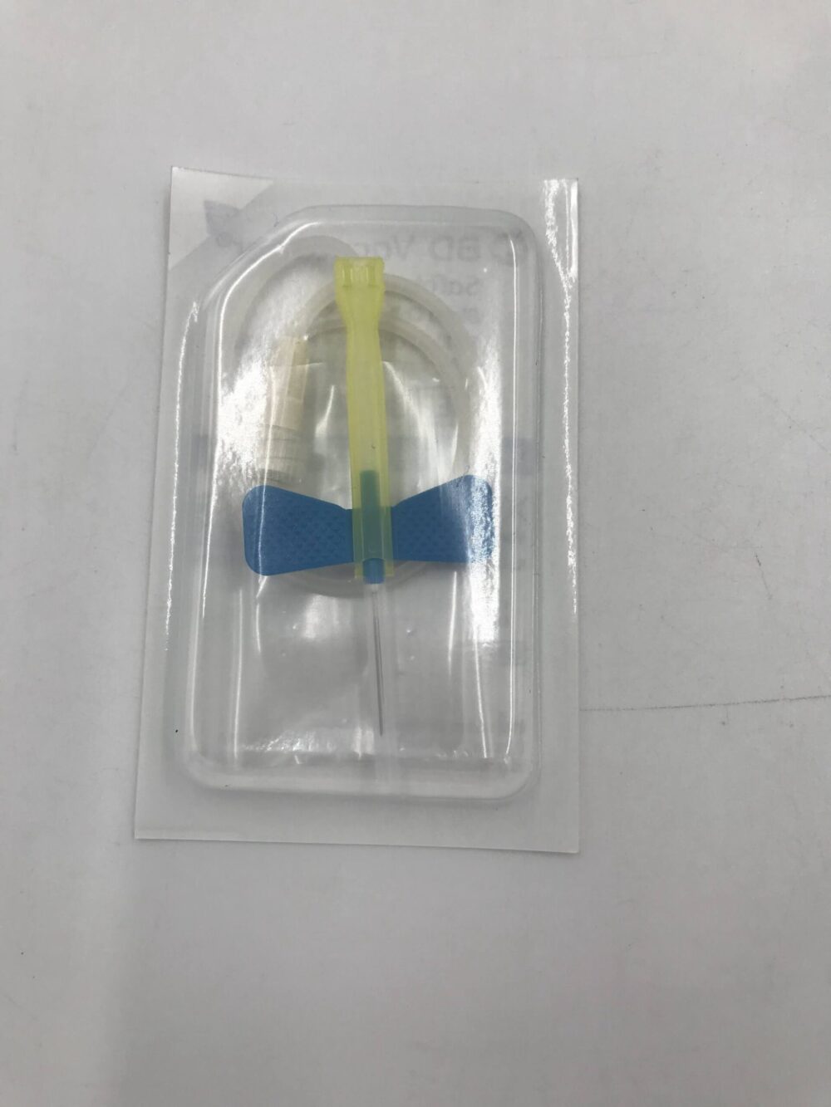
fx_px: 896
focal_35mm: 28
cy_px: 554
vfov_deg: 63.4
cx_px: 416
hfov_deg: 49.8
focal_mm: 3.99
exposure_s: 1/220
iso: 20
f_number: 1.8
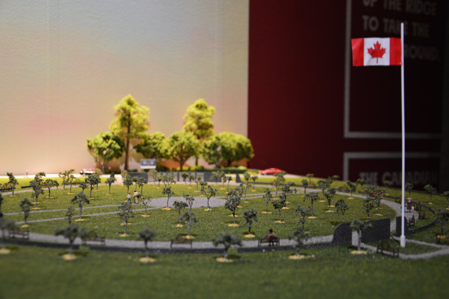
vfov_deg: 31.8
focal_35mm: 42
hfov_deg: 46.4
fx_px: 523
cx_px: 224
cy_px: 150
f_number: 4
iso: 800
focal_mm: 28
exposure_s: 1/15
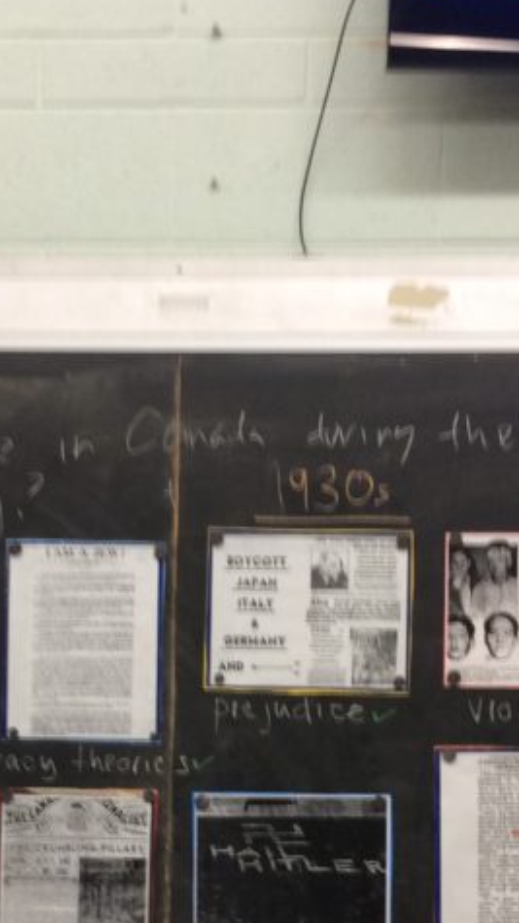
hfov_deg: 16.1
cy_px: 691
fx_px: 1836
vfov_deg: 27.8
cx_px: 225
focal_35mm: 75
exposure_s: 1/24
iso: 64
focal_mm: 3.3
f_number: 2.4
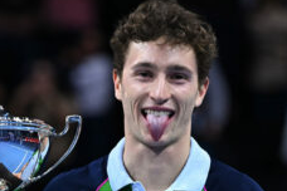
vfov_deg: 3.2
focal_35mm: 423
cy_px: 168
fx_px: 3372
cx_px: 104
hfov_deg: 4.9
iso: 1600
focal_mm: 165
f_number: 2.8
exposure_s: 1/640
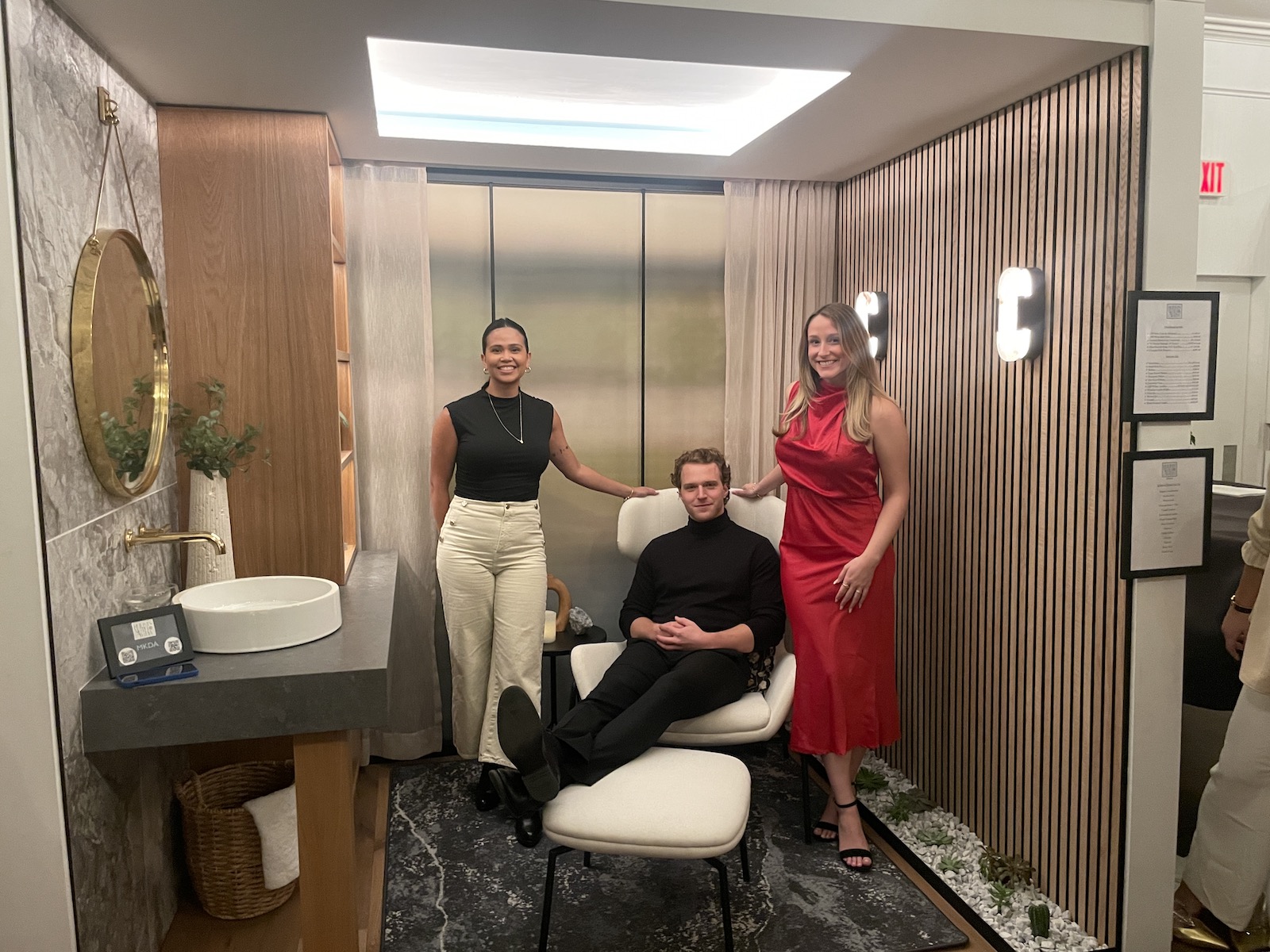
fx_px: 954
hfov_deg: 67.3
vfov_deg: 53.1
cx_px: 635
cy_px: 476
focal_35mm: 26
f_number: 1.6
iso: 500
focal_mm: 4.2
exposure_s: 1/51
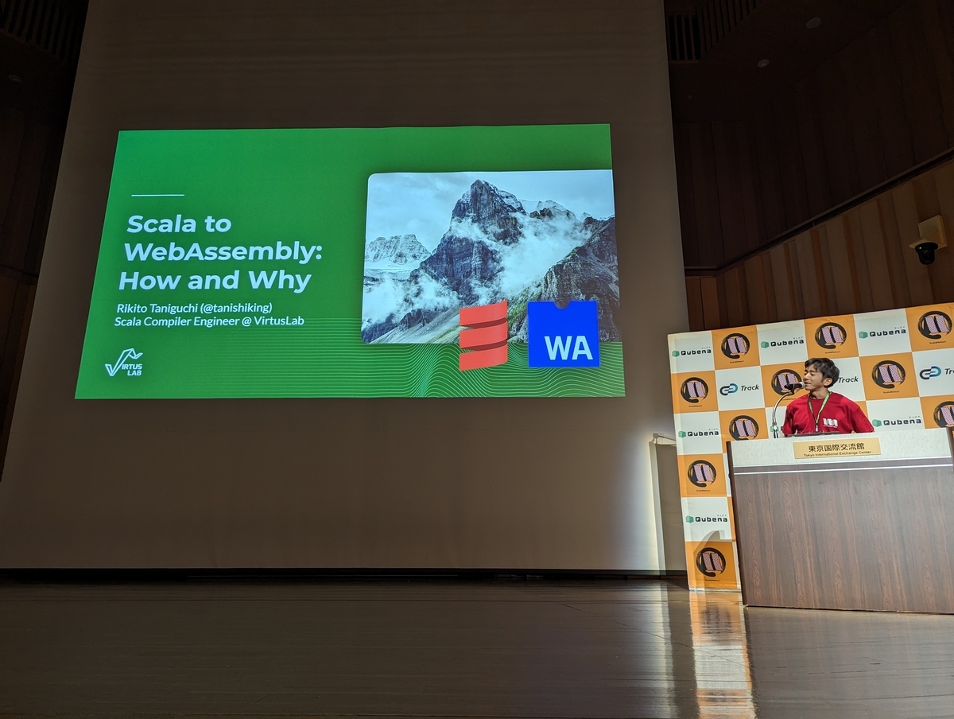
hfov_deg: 71.5
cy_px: 360
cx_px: 477
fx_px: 662
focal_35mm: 24
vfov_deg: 57.0
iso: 154
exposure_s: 1/40
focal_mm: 6.81
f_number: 1.85
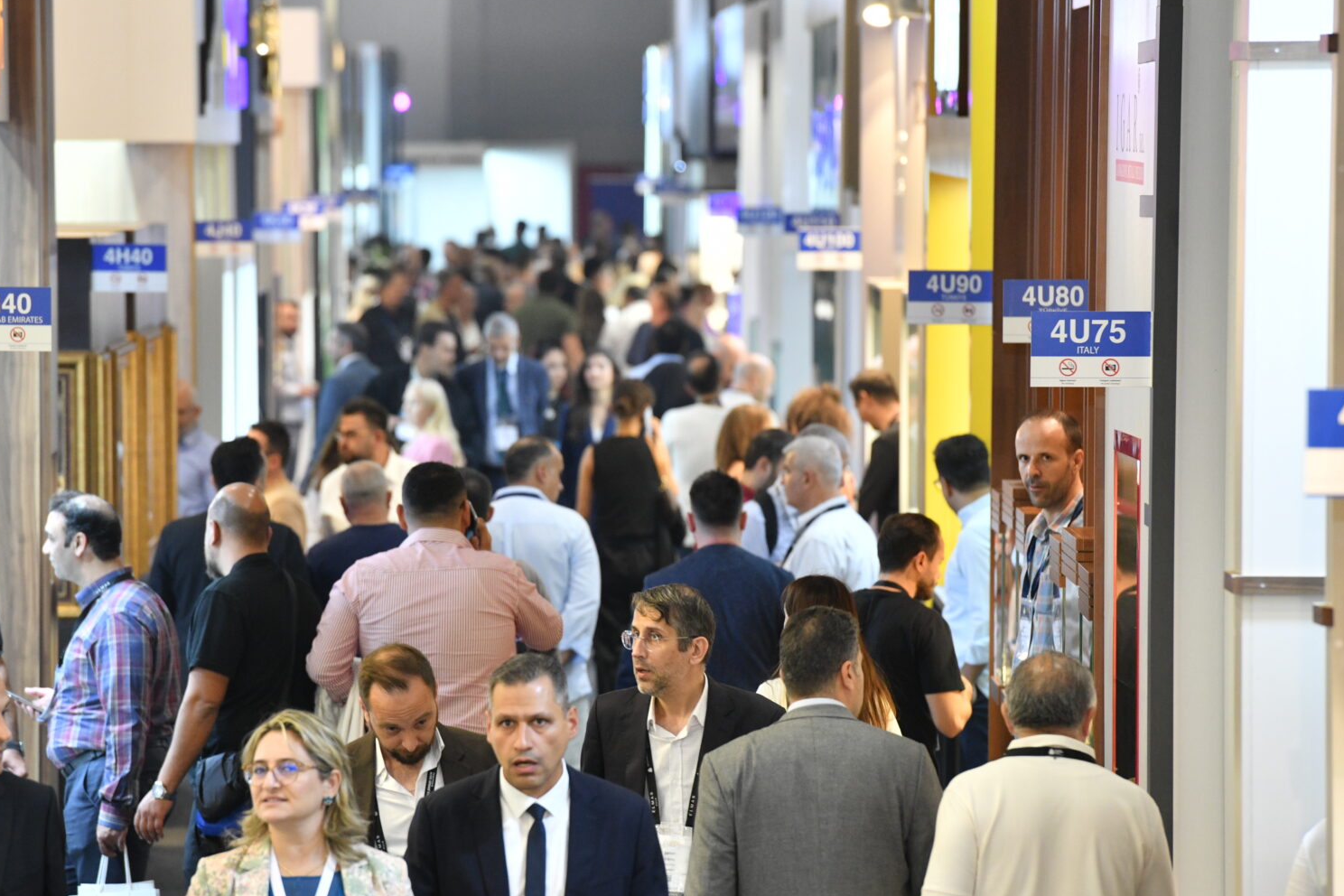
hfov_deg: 8.0
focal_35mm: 258
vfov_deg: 5.3
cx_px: 626
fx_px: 9631
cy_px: 499
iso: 1600
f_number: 5
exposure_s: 1/160
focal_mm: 200
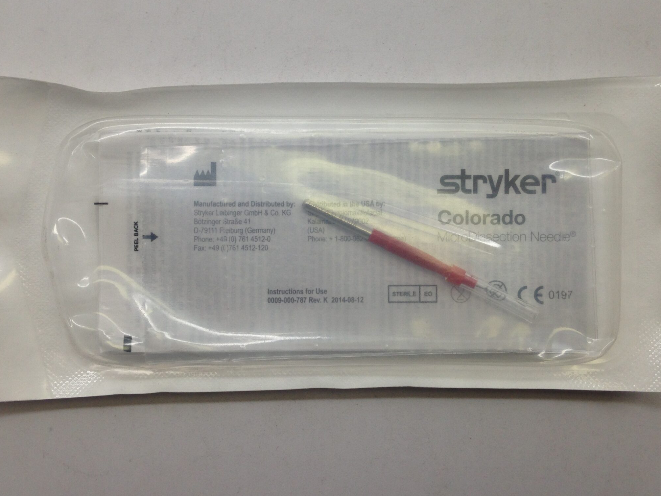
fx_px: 802
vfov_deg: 34.3
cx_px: 308
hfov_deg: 44.8
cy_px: 224
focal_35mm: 42
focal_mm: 4.12
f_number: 2.4
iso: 50
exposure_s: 1/60
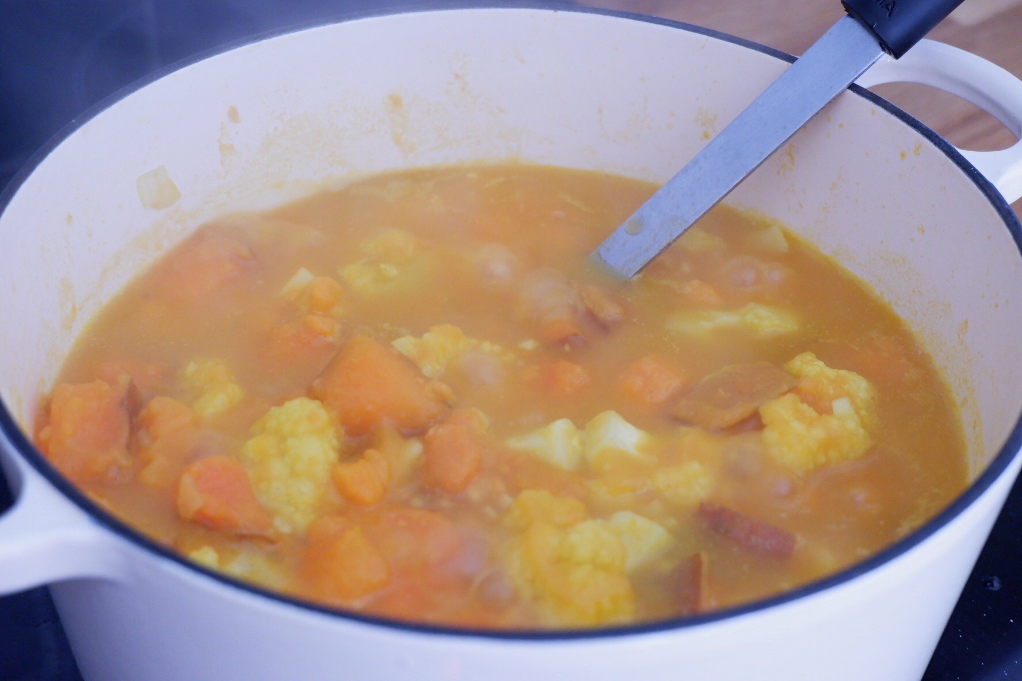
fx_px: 1618
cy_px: 340
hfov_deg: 35.1
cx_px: 511
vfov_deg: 23.8
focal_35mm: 57
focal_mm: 38.5
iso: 3200
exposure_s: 1/18
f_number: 5.2
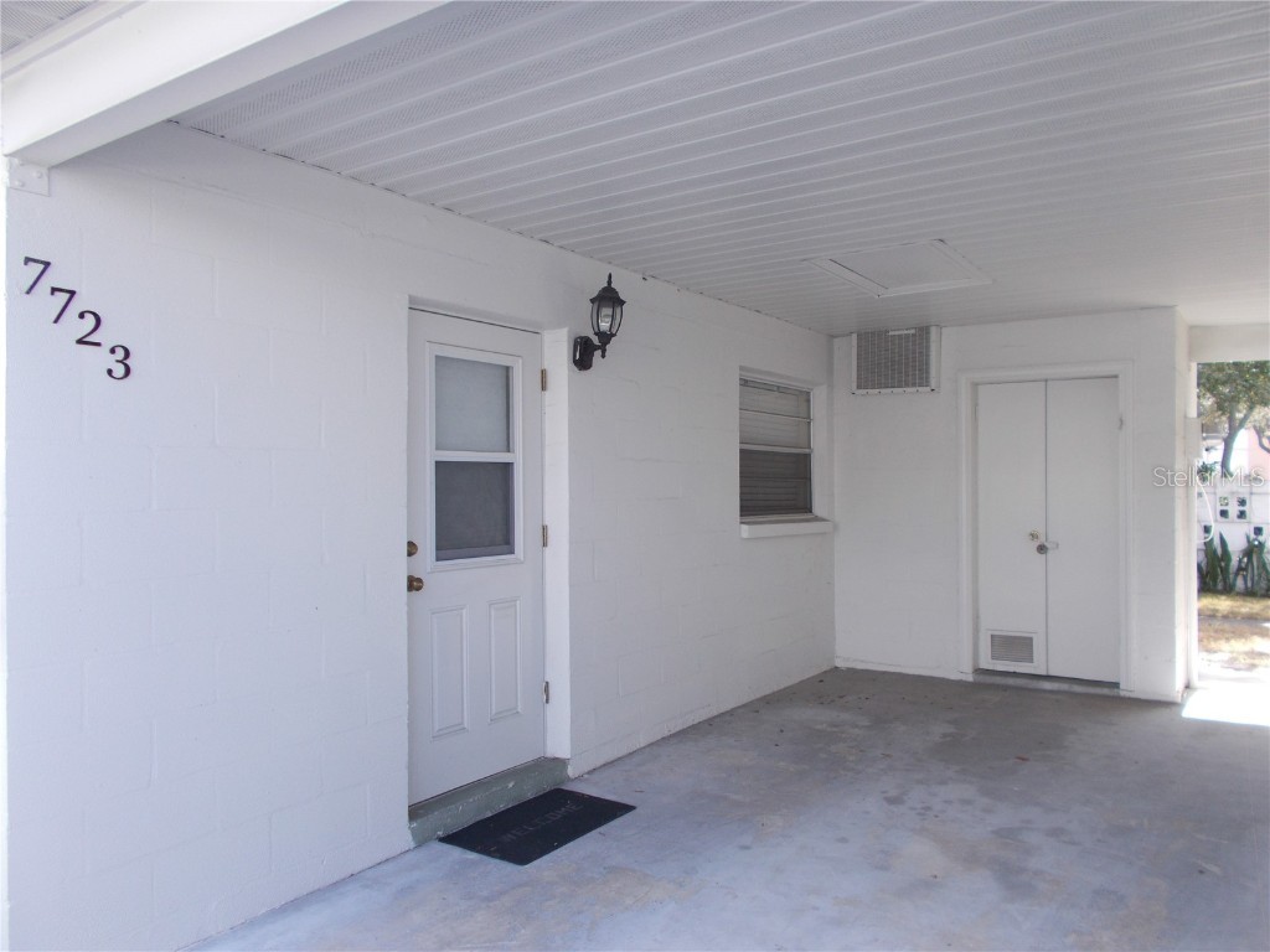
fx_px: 954
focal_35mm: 26
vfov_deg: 53.1
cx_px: 635
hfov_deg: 67.3
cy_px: 476
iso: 80
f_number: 3.2
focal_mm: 4.6
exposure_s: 1/125
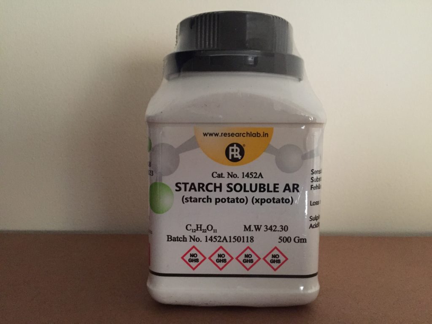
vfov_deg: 48.2
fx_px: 362
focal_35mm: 29
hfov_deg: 61.7
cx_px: 216
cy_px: 162
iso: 400
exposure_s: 1/17
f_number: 2.2
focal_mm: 4.15
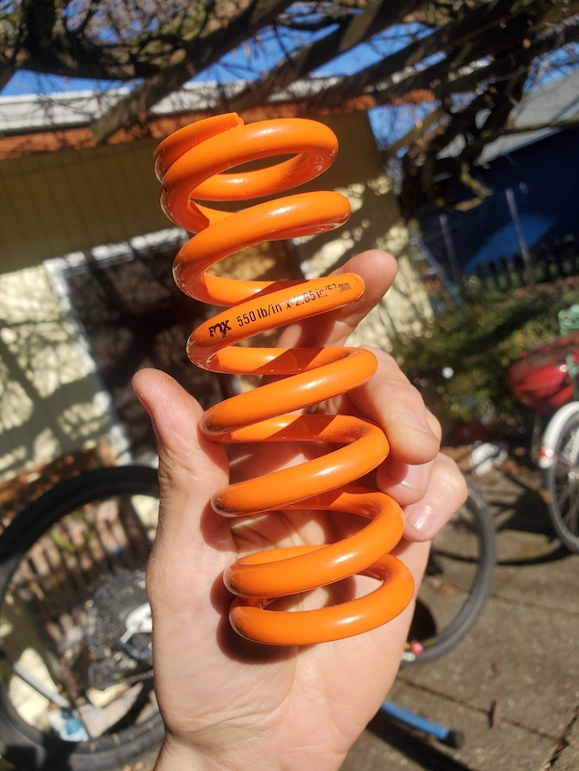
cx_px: 290
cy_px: 386
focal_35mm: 26
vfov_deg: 67.3
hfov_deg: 53.1
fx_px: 580
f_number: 2.4
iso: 50
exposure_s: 1/1853
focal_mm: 4.3
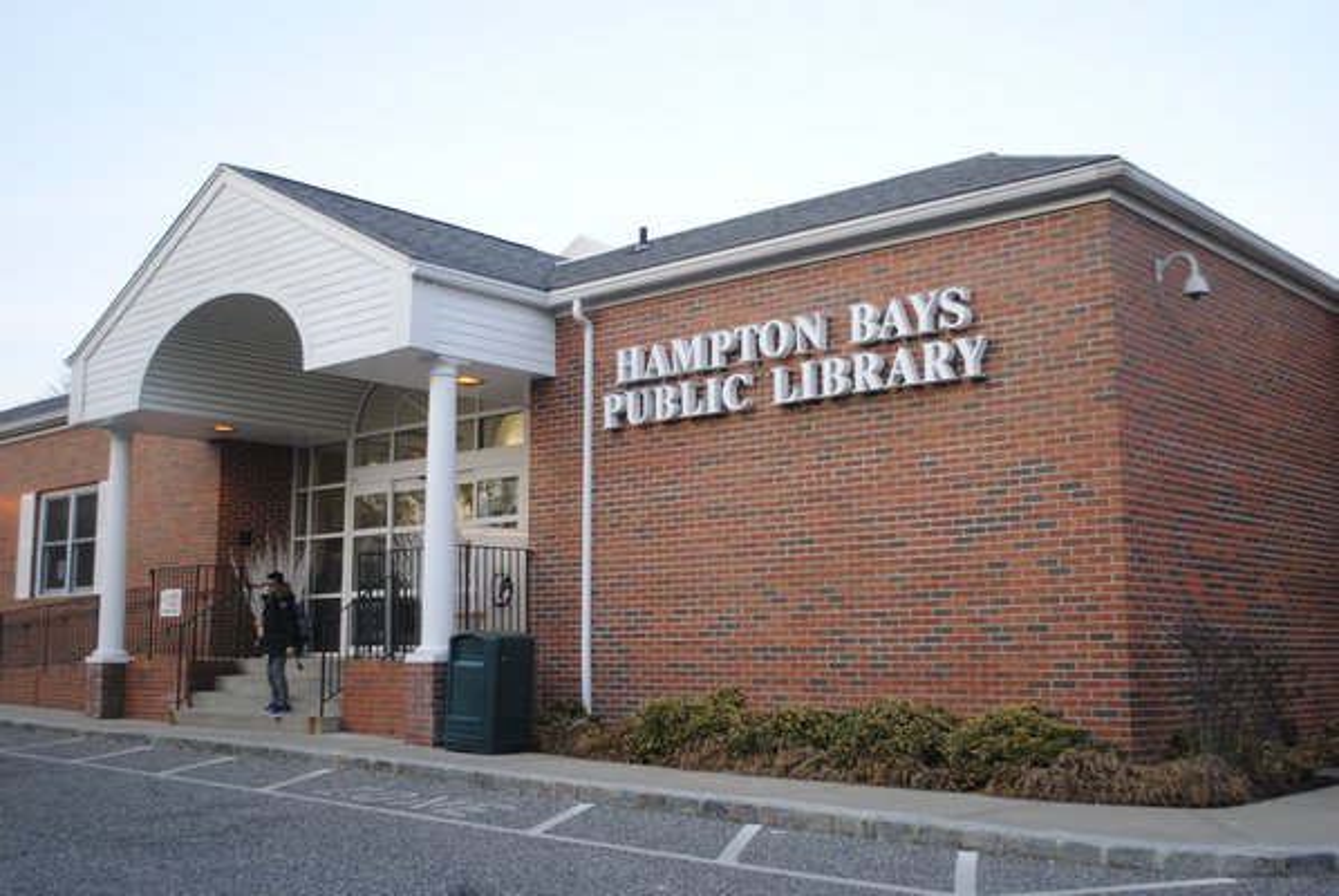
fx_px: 1452
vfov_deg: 34.3
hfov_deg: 49.5
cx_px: 670
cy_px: 448
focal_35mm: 39
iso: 200
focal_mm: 26
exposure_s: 1/80
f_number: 4.5
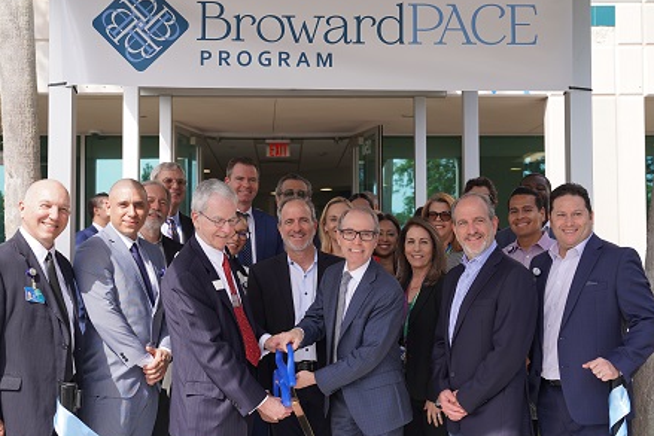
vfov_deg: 24.2
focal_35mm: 56
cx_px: 350
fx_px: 1018
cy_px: 228
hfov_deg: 35.6
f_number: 4.5
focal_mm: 41
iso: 100
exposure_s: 1/400
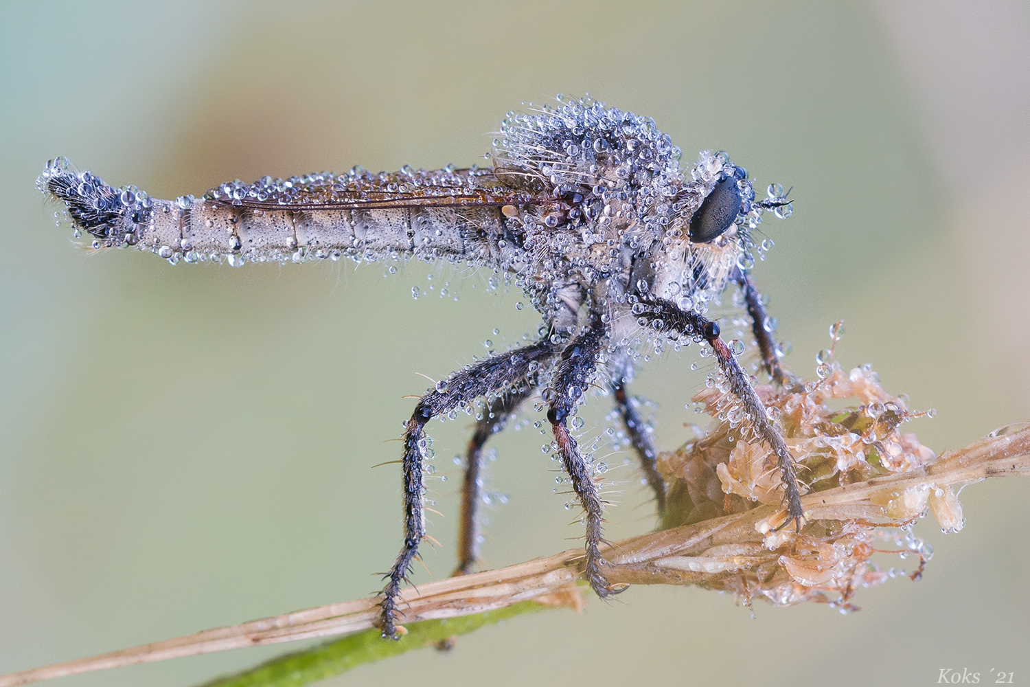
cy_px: 344
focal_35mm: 200
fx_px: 5722
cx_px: 515
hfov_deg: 10.3
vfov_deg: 6.9
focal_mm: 200
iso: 800
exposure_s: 1/20
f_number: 11
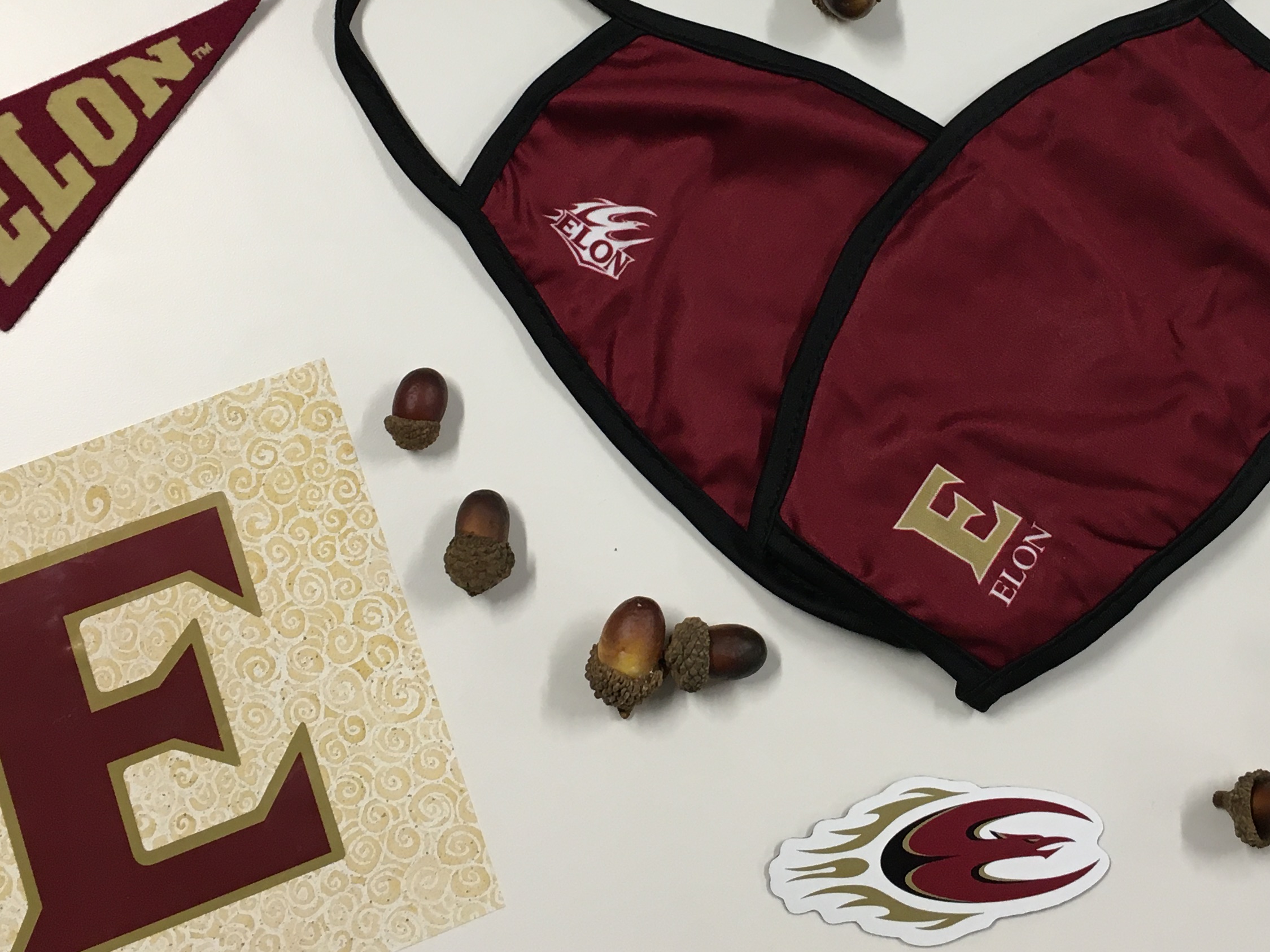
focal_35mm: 52
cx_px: 822
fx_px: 1907
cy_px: 200
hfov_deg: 36.5
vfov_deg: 27.5
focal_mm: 4.15
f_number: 2.2
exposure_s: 1/30
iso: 64
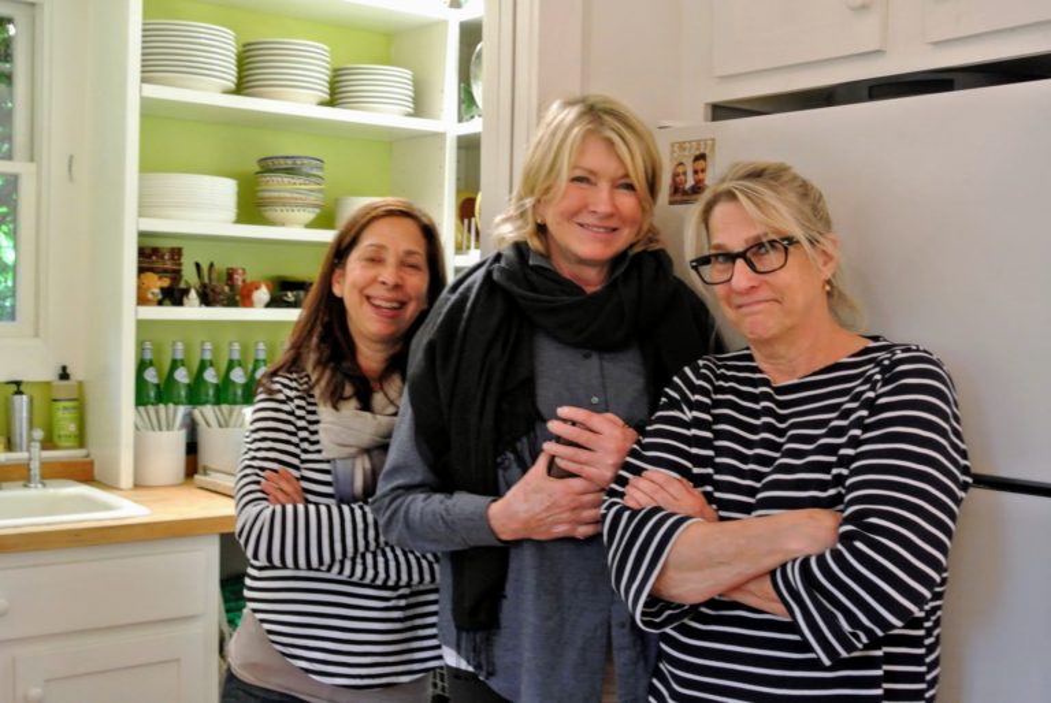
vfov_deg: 29.9
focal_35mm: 45
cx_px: 526
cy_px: 352
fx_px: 1315
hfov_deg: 43.6
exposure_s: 1/6
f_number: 4.5
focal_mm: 16.9
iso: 800
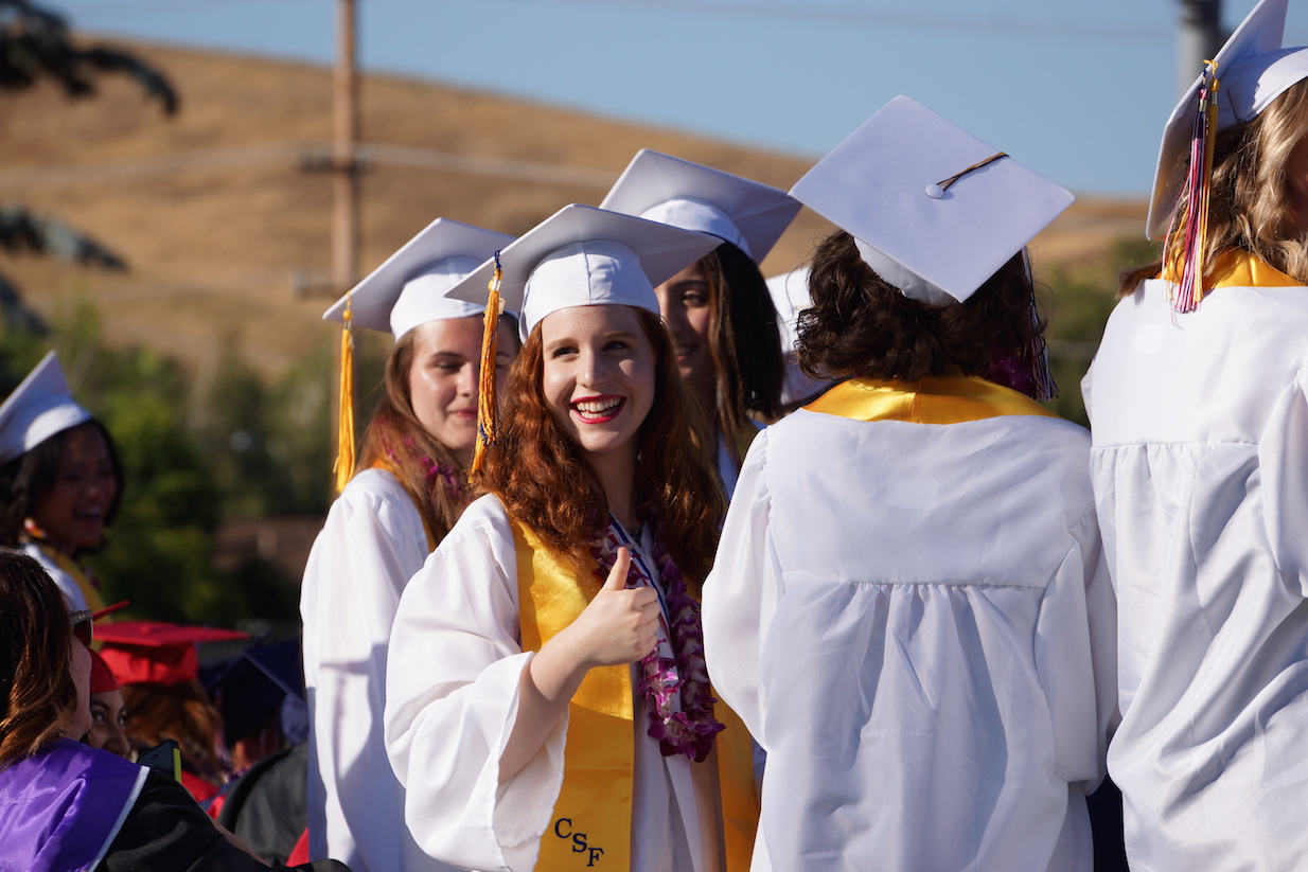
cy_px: 436
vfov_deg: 5.1
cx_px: 654
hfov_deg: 7.7
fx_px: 9701
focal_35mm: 267
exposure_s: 1/500
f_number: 8
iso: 100
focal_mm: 178
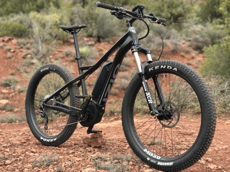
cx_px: 115
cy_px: 86
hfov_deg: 33.8
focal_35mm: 57
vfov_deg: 25.7
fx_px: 379
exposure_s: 1/216
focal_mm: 6.6
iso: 20
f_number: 2.8
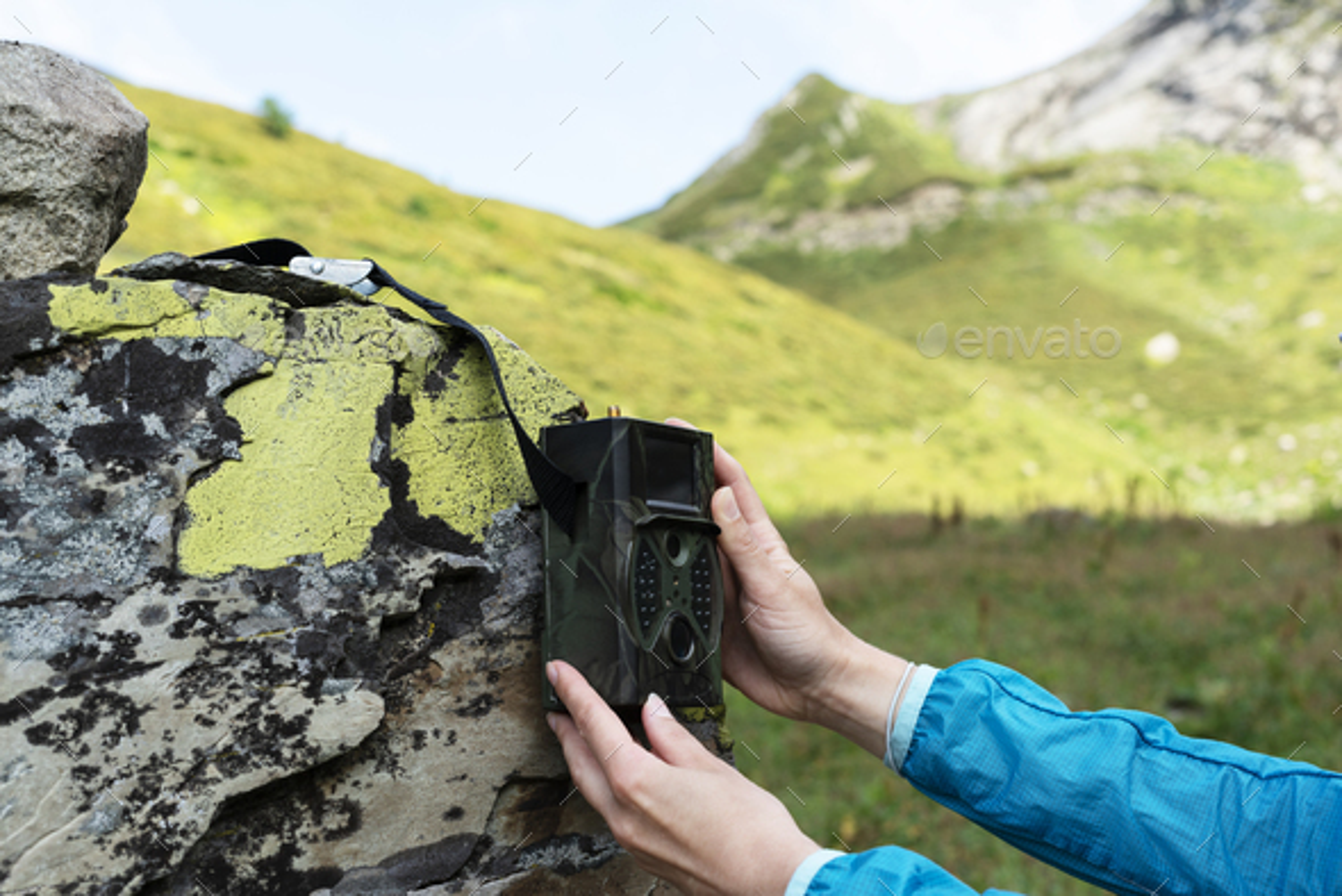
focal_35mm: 50
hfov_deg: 39.6
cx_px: 671
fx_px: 1865
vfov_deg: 27.0
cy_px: 448
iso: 100
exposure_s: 1/125
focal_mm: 50
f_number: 6.3
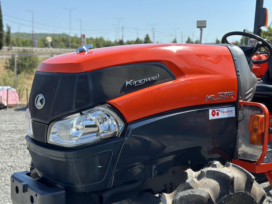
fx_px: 377
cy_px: 102
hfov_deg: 39.7
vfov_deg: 30.3
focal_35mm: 48
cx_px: 136
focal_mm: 6.86
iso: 100
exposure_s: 1/2532
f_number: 1.78
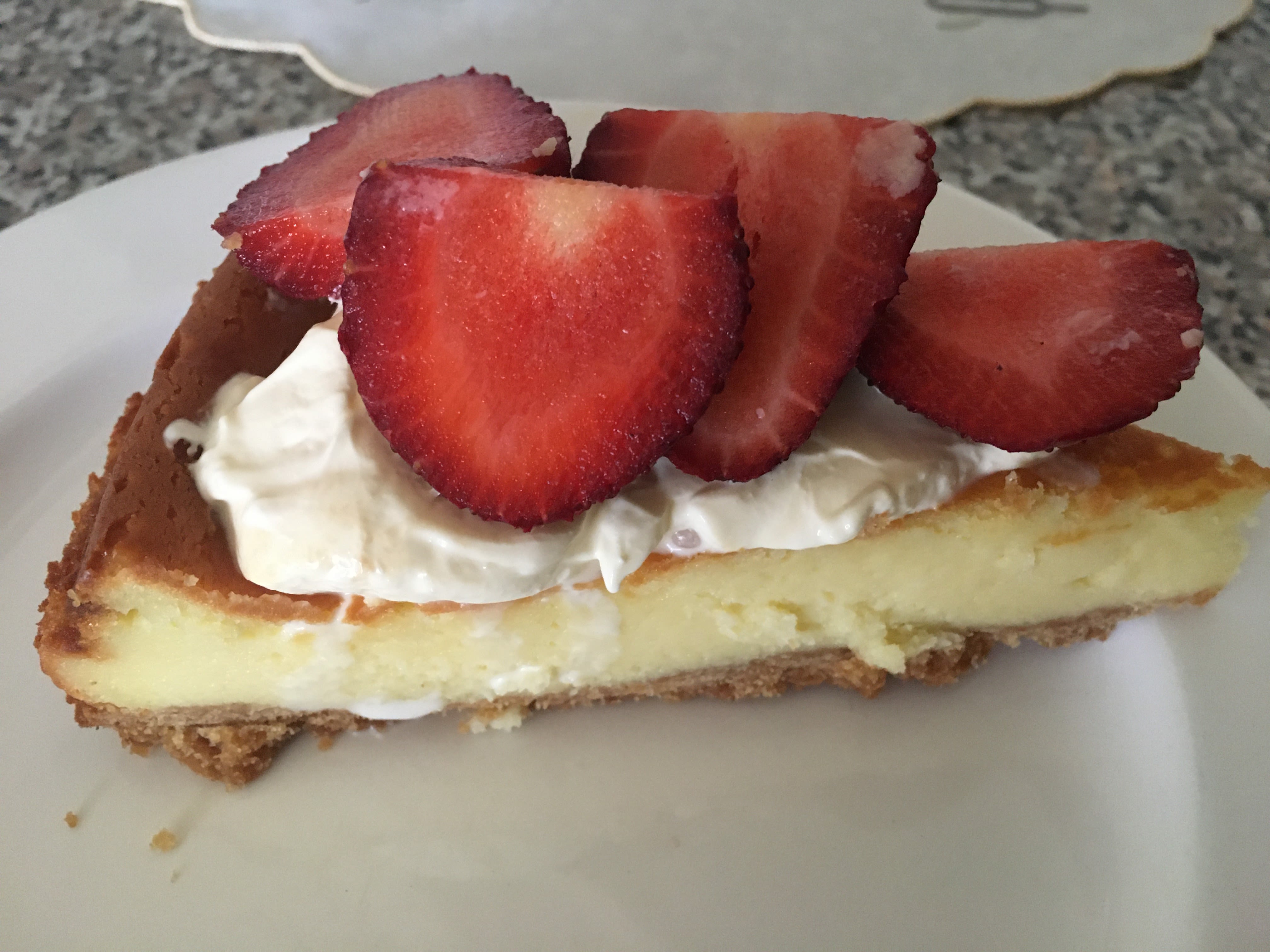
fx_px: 1064
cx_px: 635
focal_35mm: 29
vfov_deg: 48.2
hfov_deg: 61.7
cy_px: 476
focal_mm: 4.2
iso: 250
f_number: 2.2
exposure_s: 1/17
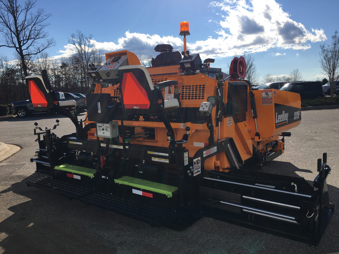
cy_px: 127
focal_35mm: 29
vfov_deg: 48.2
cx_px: 170
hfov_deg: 61.7
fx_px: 284
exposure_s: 1/2481
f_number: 2.2
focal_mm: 4.15
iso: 25
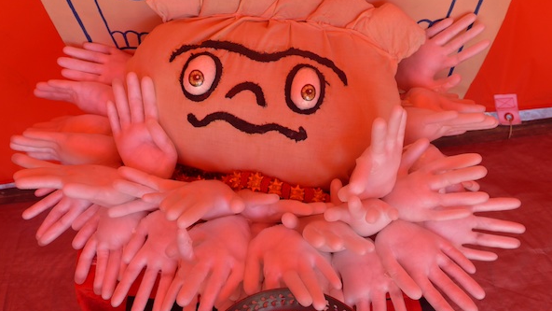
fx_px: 468
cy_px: 161
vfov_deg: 36.7
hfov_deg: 61.0
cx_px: 275
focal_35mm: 32
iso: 80
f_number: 2.8
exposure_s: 1/100
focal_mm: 6
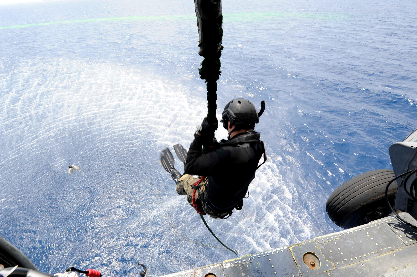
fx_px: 174
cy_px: 138
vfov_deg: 77.3
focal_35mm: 15
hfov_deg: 100.4
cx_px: 208
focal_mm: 15
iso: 200
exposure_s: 1/100
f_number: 11
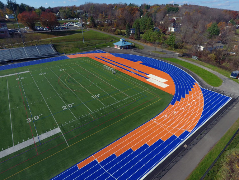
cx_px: 120
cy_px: 90
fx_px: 138
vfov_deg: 66.0
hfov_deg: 81.7
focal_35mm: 20
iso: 100
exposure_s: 1/894
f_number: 2.8
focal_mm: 3.61
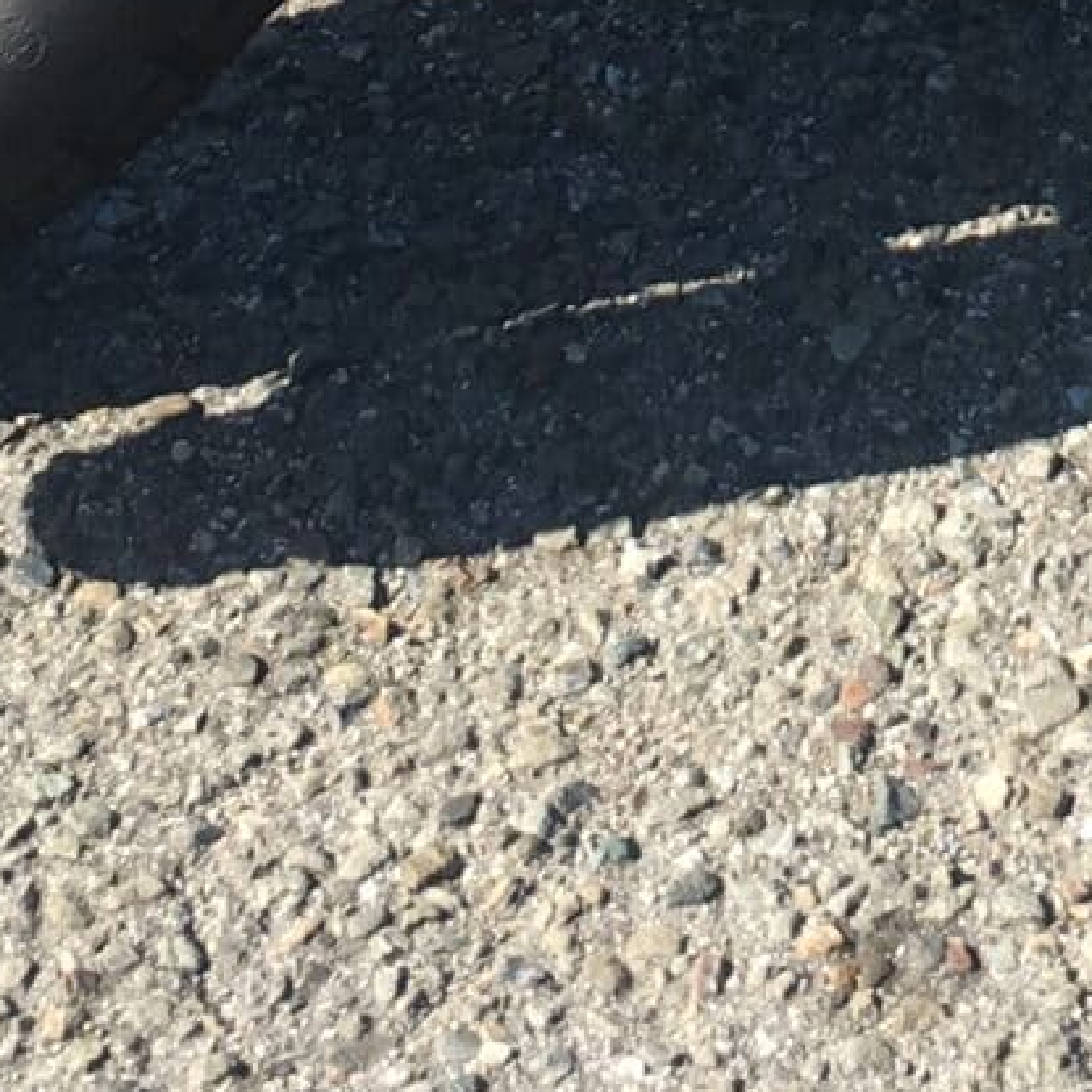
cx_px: 1295
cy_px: -1000
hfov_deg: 10.9
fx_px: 5639
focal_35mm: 158
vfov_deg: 10.3
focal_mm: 4.15
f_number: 2.2
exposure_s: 1/739
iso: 25
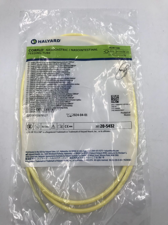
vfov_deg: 63.4
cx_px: 84
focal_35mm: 28
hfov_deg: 49.8
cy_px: 112
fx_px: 181
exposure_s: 1/173
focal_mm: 3.99
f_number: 1.8
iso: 20
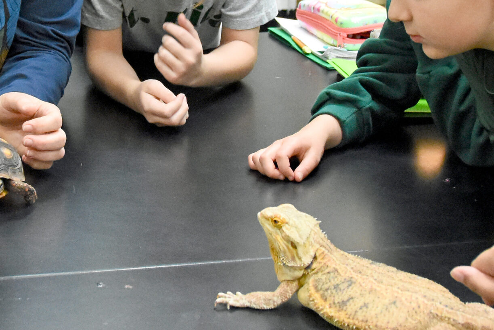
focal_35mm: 69
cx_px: 230
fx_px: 947
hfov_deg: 29.2
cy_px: 57
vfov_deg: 19.5
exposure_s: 1/320
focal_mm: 22
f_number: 3.8
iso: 5000
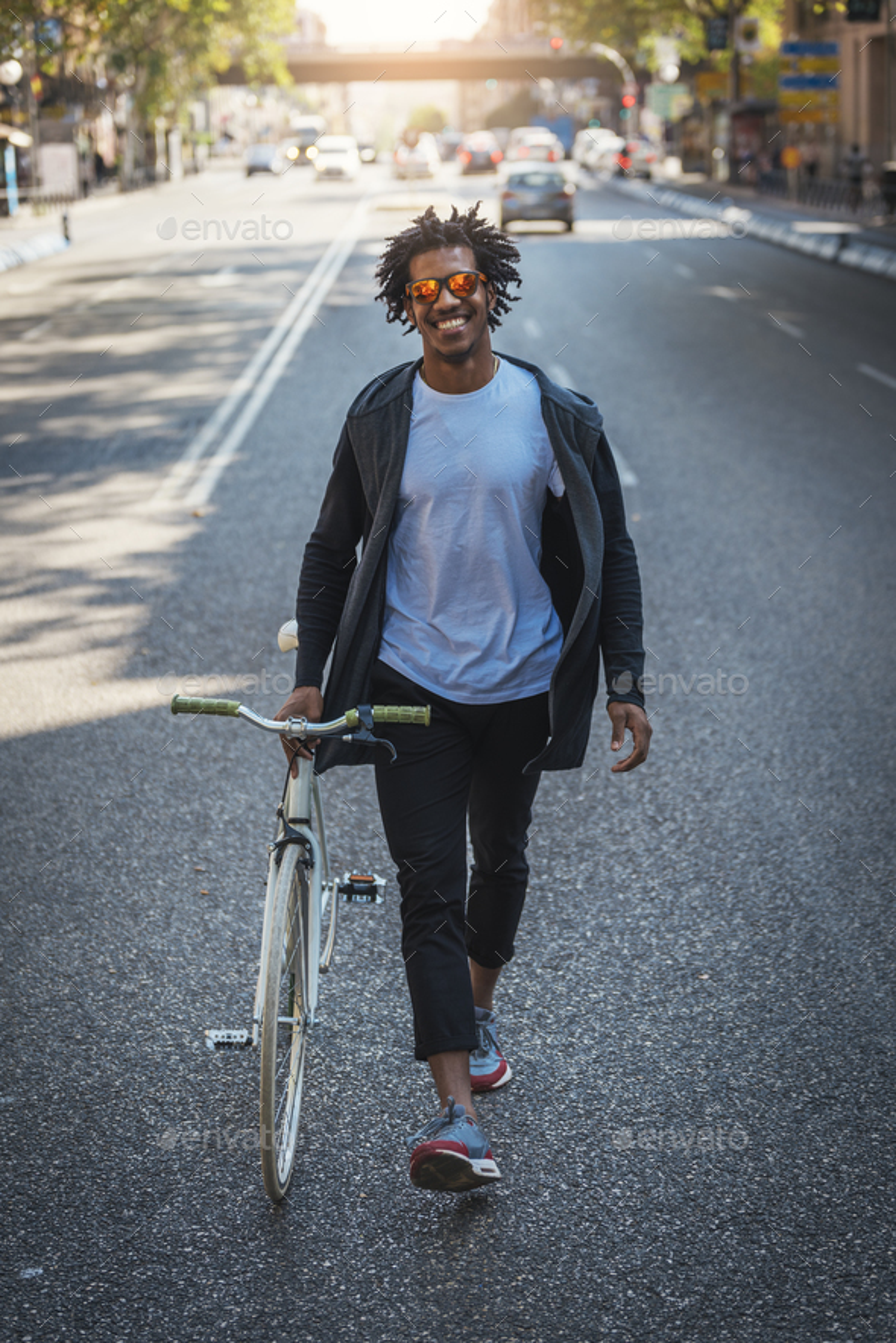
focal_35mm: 70
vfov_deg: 28.8
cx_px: 448
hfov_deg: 19.5
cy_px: 672
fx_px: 2611
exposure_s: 1/800
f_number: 2.8
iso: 100
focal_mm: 70
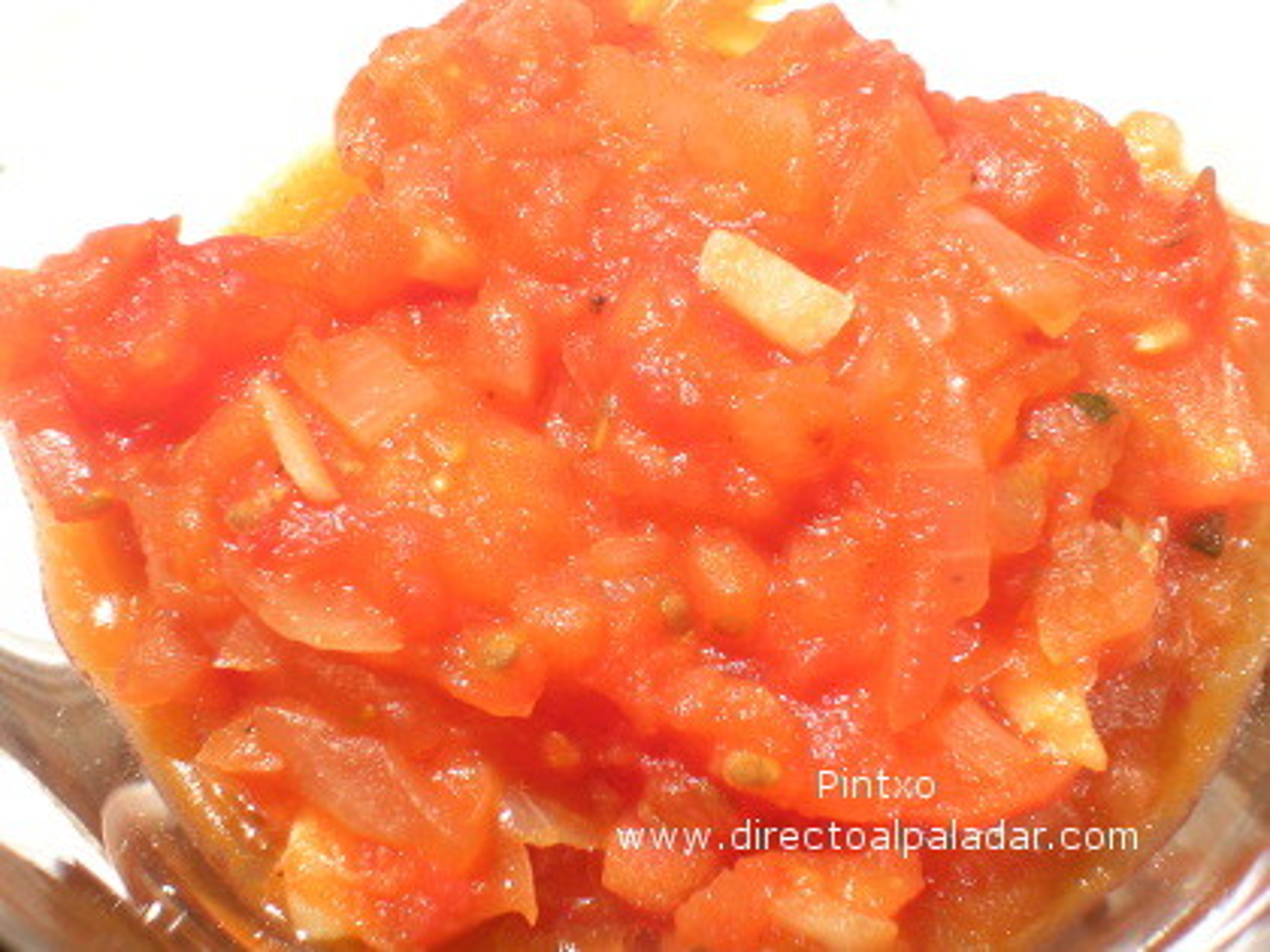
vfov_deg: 12.9
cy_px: 476
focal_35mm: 115
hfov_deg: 17.1
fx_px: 4219
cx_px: 635
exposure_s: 1/480
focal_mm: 17.4
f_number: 4.9
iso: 50
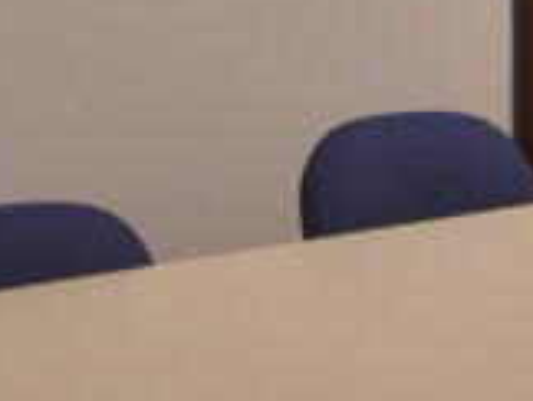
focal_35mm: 91
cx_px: 329
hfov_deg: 21.5
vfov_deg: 15.3
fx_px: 1403
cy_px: -164
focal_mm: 10
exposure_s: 1/6
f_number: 11
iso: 200
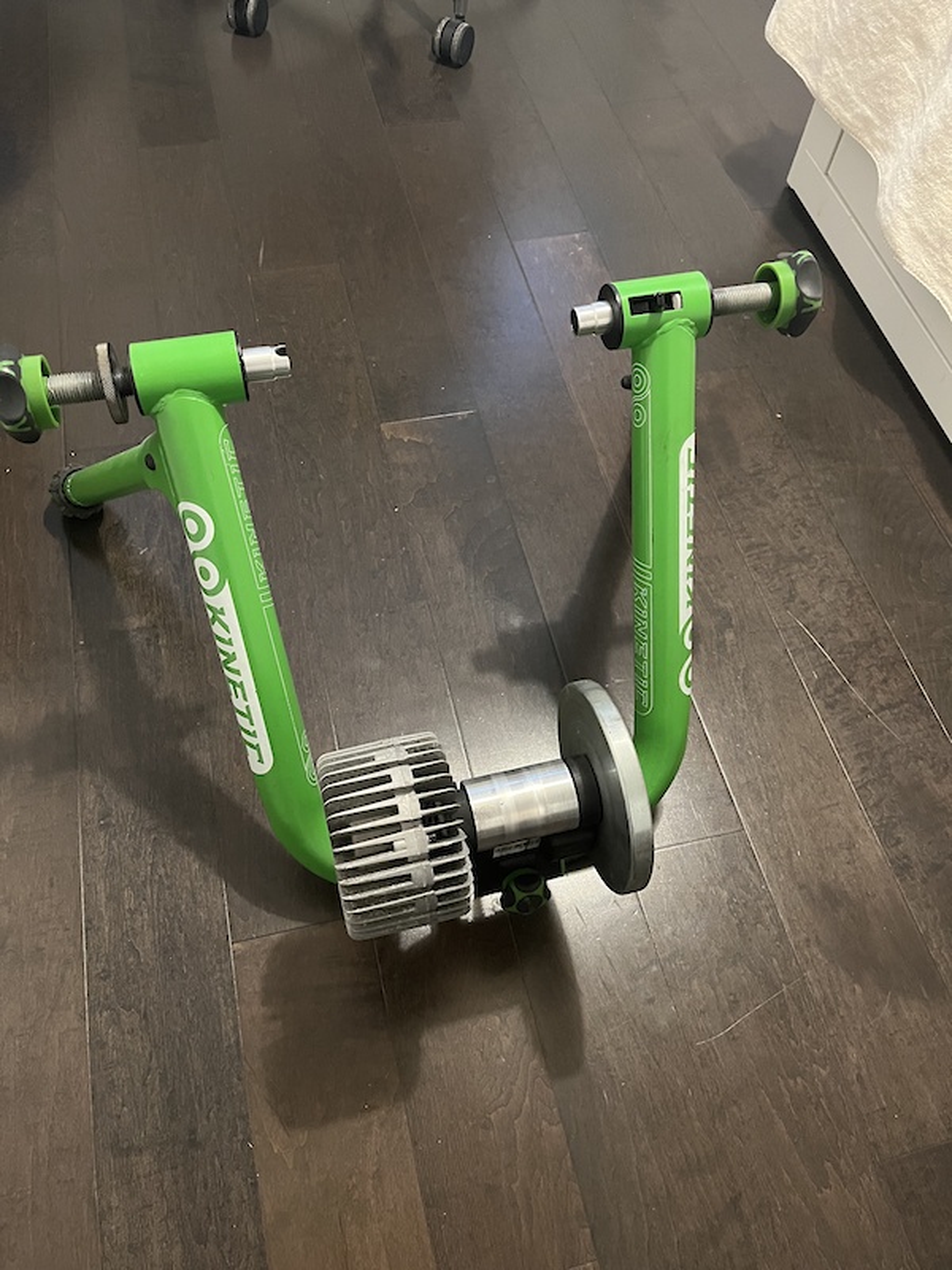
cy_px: 635
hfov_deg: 53.1
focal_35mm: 26
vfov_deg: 67.3
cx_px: 476
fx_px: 953
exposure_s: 1/30
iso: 500
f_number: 1.6
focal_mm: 5.1
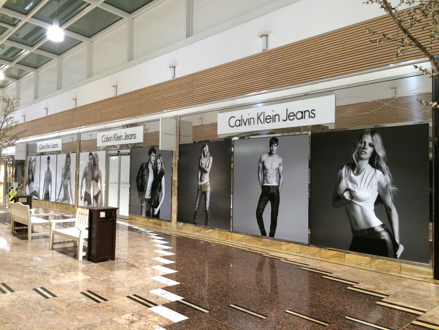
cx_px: 220
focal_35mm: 29
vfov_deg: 48.2
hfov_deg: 61.7
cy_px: 165
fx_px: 368
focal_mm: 4.15
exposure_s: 1/24
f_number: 2.2
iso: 320
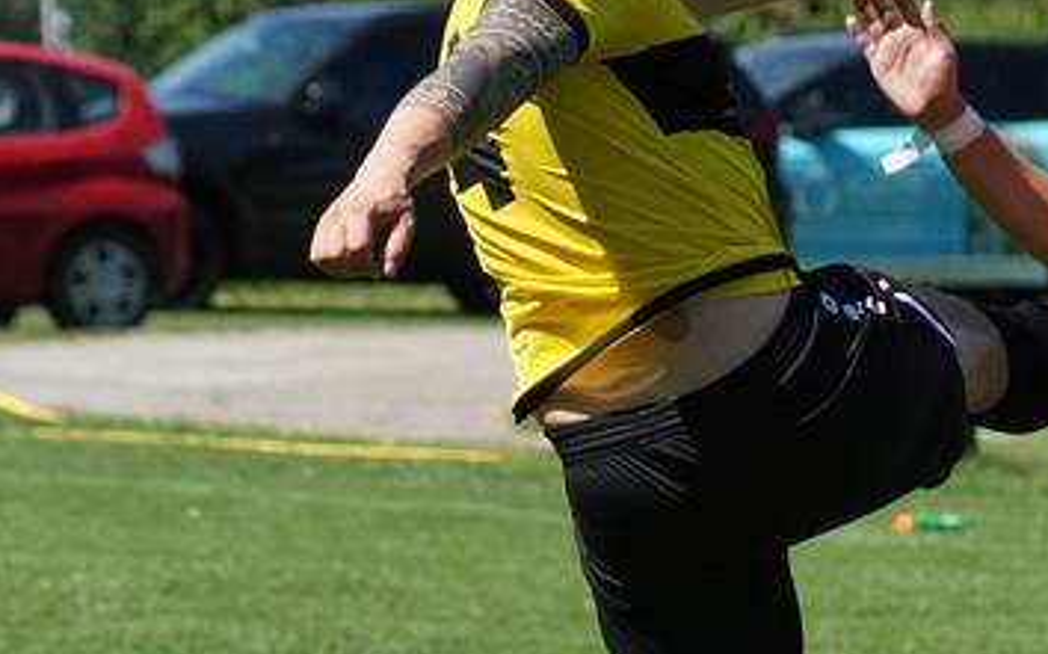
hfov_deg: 3.1
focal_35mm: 689
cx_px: 921
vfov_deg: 1.9
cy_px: 476
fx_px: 19673
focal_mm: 140
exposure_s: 1/2000
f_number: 5.6
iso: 800
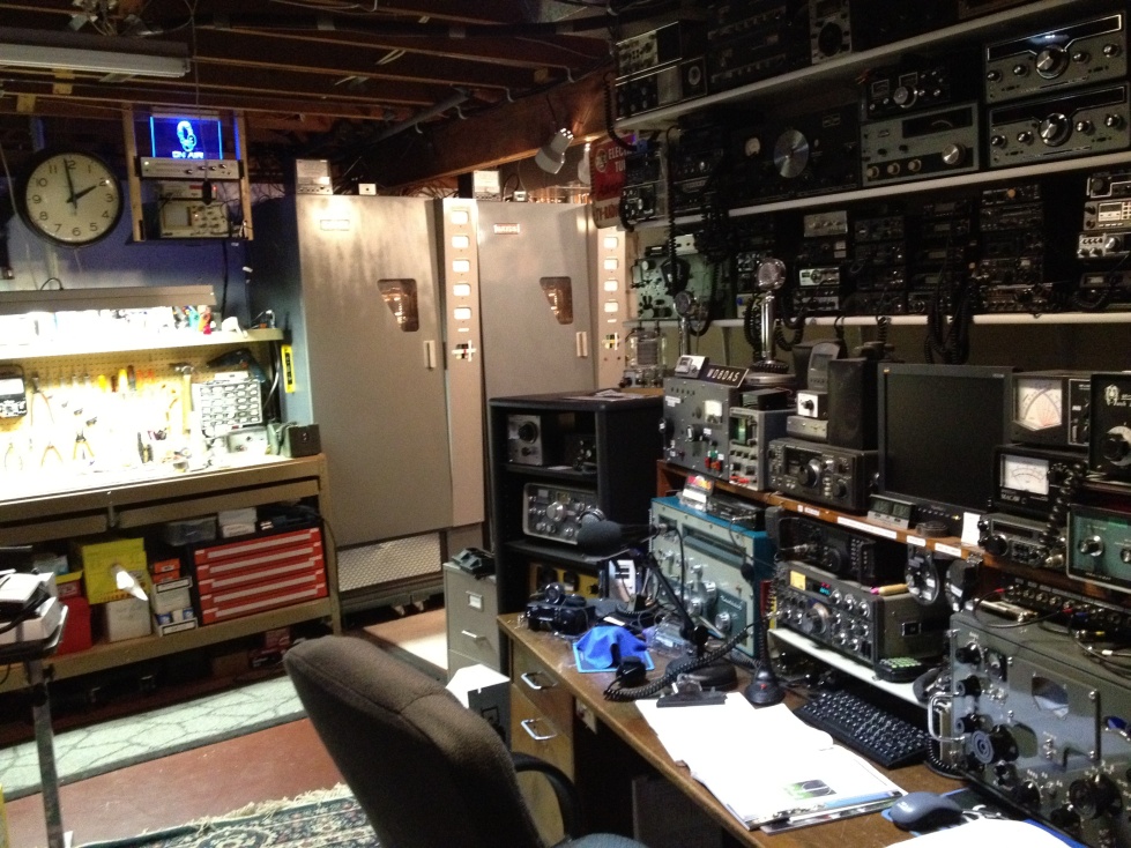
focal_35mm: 35
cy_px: 424
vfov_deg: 40.7
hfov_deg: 52.6
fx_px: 1143
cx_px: 566
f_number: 2.4
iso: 500
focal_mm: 4.28
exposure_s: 1/15
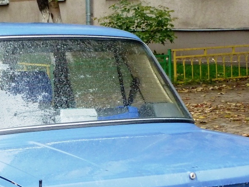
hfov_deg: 16.3
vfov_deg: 12.2
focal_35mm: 120
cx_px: 50
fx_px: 863
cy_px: 173
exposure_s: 1/30
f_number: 3.7
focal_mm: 7.3
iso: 250
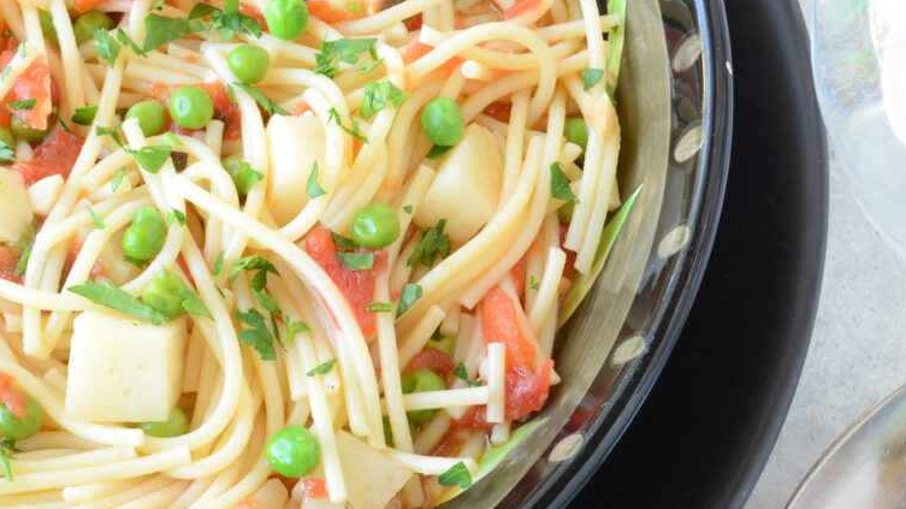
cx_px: 440
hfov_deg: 25.3
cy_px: 383
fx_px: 2017
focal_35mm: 84
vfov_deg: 14.3
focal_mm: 28
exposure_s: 1/10
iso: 400
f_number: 9
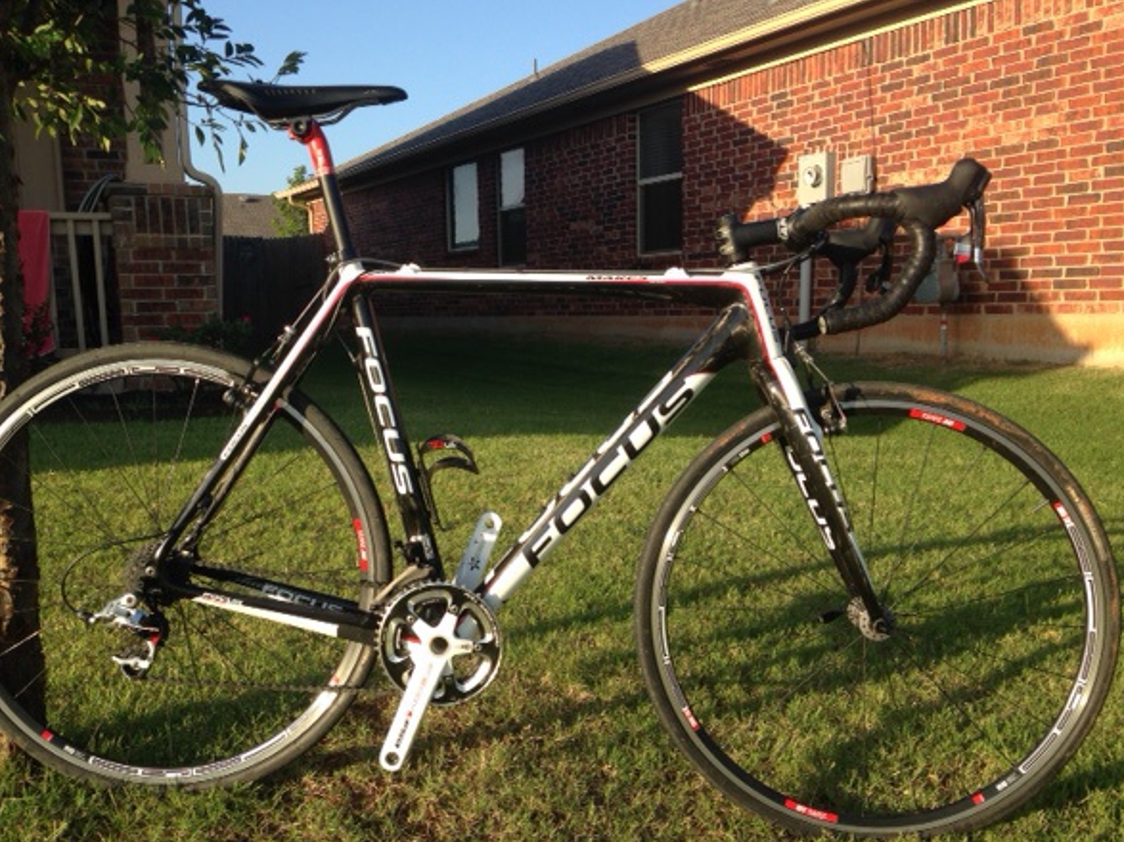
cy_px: 448
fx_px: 1169
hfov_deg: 51.3
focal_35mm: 36
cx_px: 525
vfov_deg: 39.6
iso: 50
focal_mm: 4.12
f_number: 2.4
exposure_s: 1/609
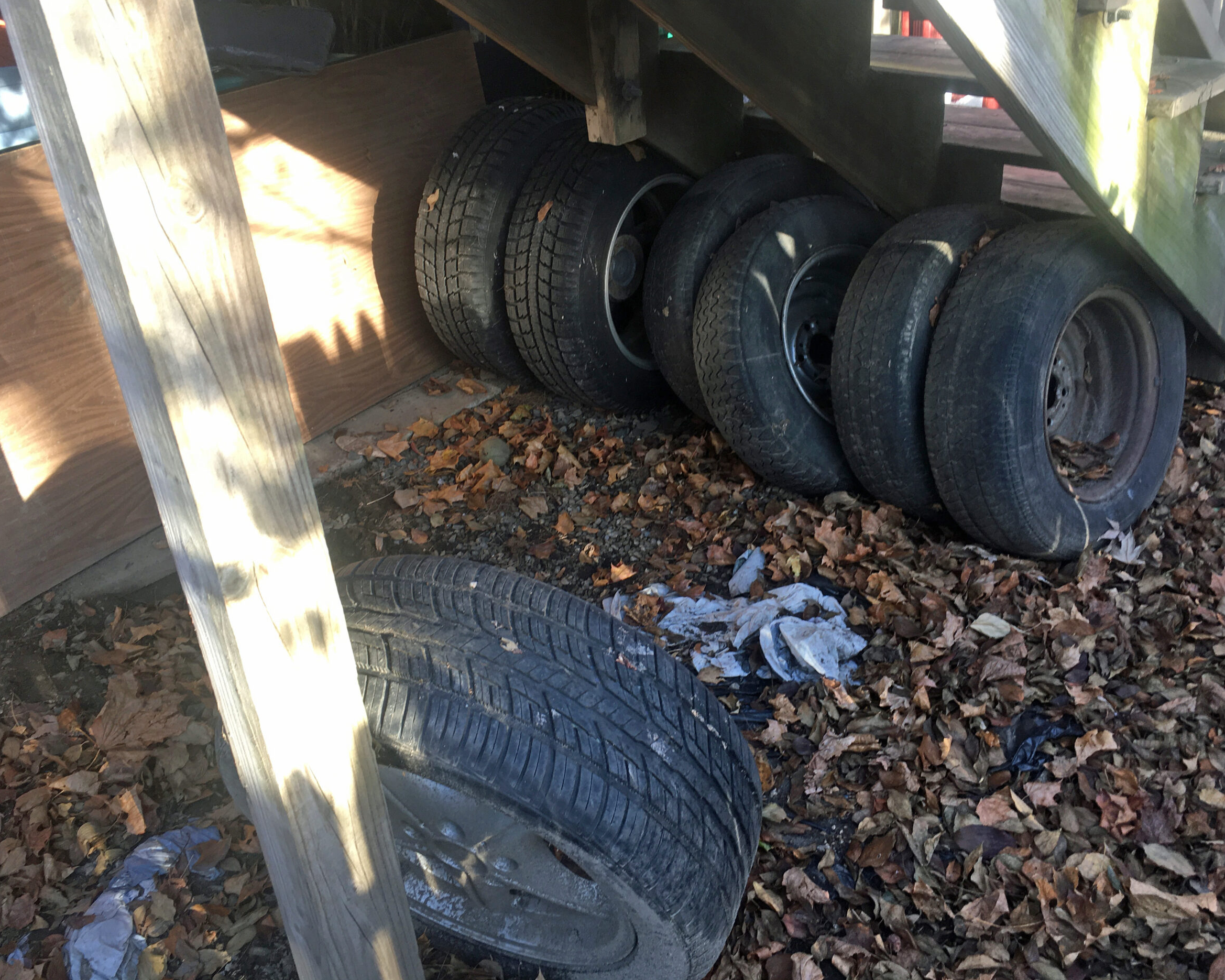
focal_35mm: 31
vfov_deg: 47.1
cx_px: 656
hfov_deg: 57.1
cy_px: 480
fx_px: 1124
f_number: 2.2
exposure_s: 1/40
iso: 32
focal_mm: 4.15
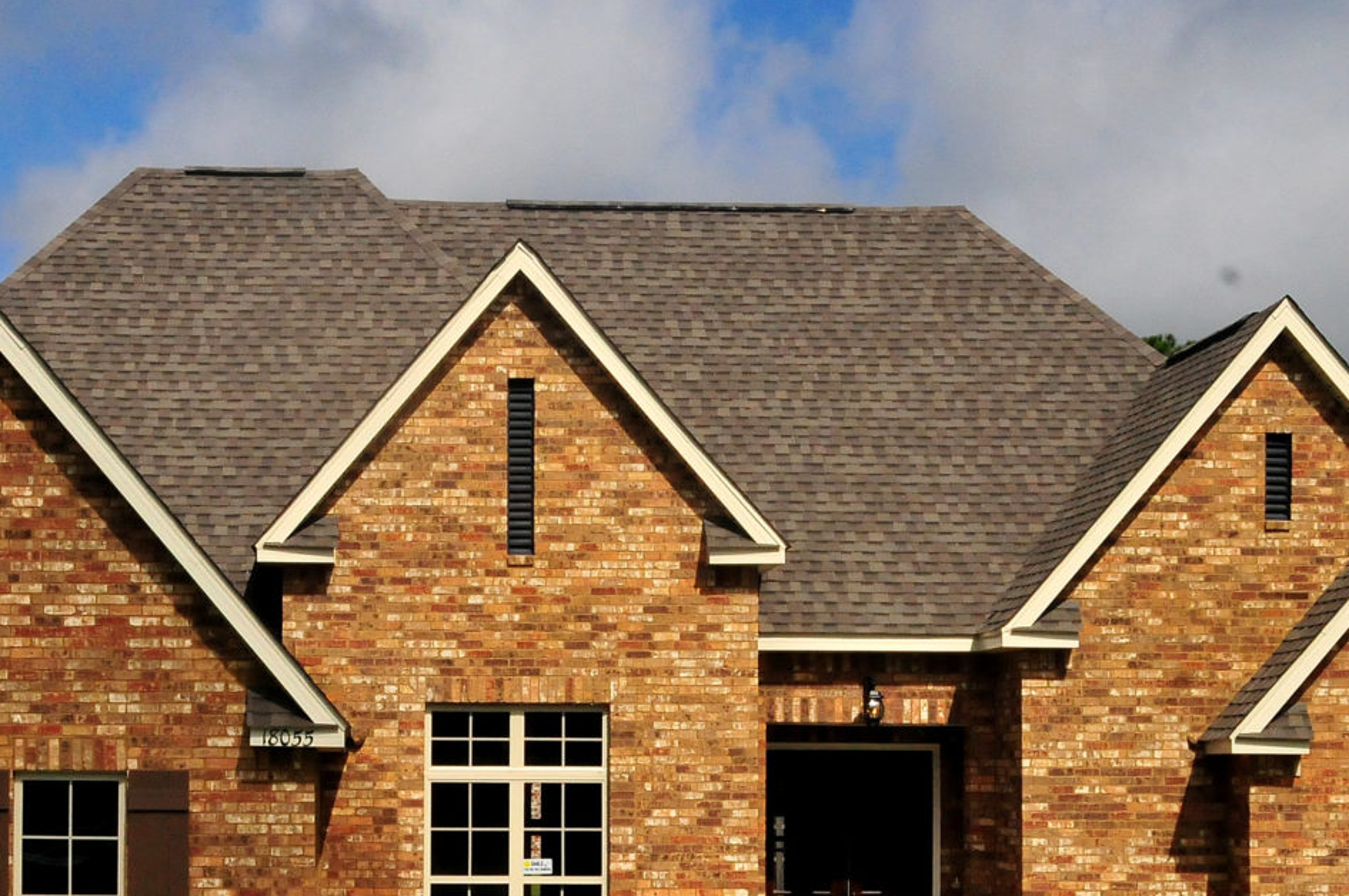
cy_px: 665
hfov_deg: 25.9
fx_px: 2920
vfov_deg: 17.4
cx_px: 444
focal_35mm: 78
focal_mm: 24
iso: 1000
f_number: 16
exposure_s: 1/1000
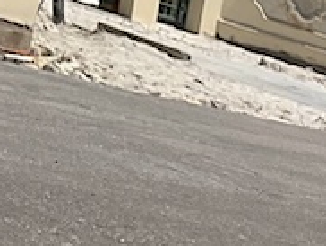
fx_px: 1499
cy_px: 619
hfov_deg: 10.9
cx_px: 733
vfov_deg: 8.4
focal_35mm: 159
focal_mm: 3
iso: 20
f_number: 1.8
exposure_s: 1/4405
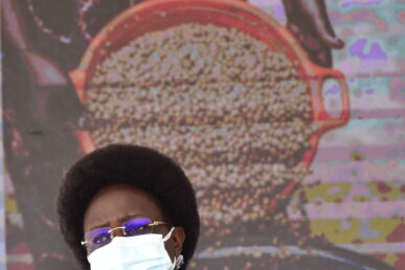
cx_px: 167
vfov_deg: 2.6
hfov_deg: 3.9
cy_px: 272
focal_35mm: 529
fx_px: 5951
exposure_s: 1/400
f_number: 8
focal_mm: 200
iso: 800
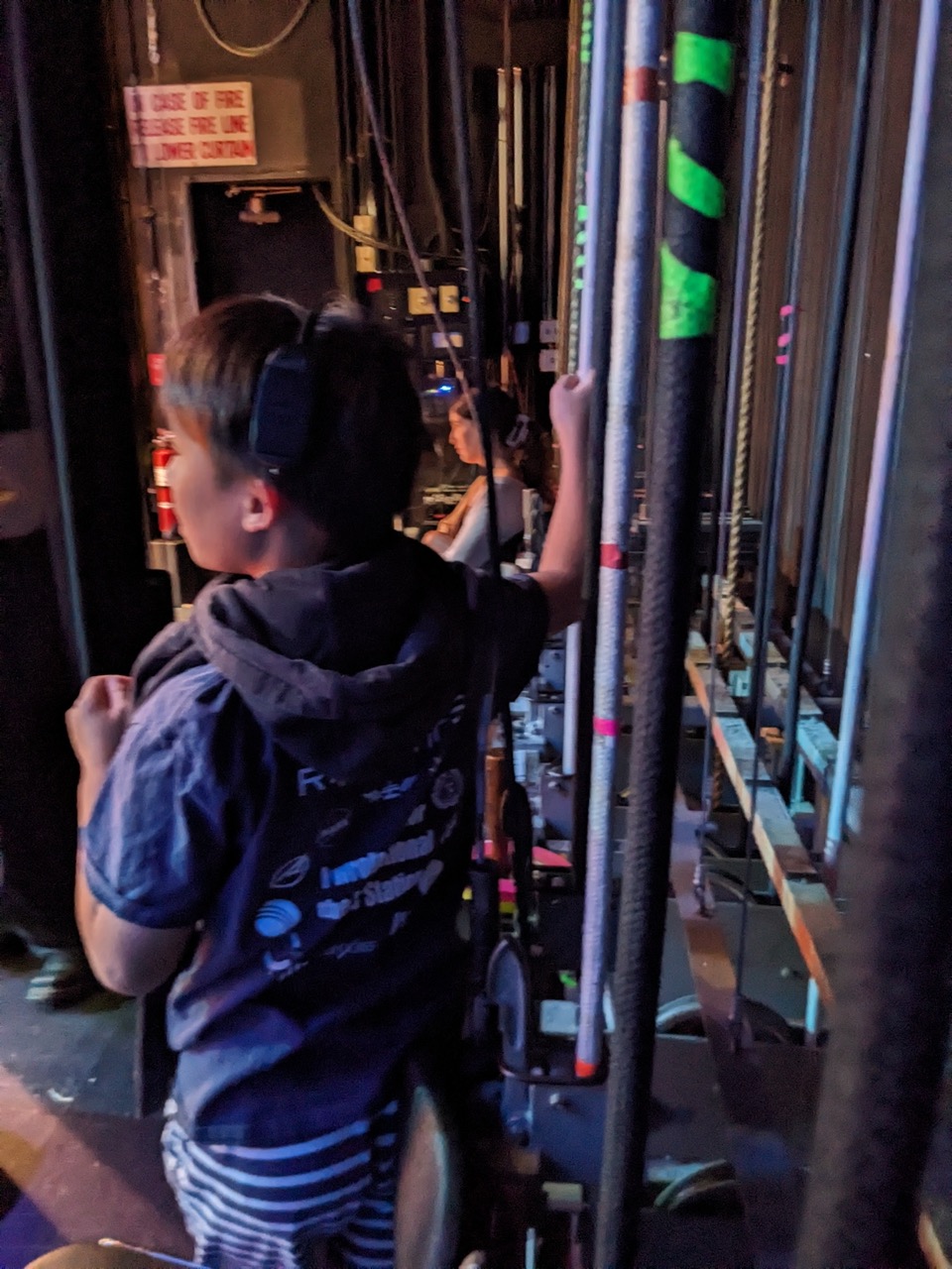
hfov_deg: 51.4
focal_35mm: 27
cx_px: 476
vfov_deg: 65.3
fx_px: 990
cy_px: 634
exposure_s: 1/15
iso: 893
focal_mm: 4.38
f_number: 1.73
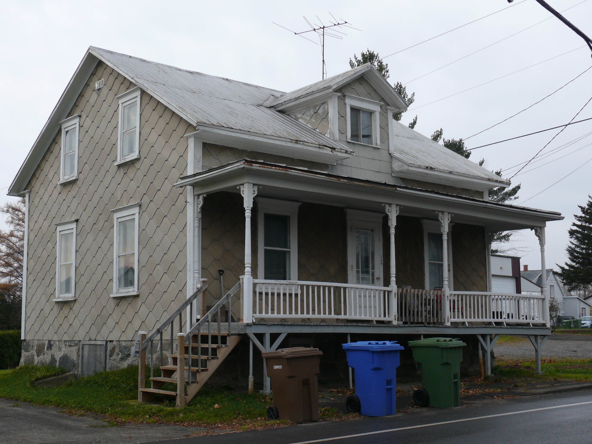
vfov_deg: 31.5
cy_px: 222
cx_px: 296
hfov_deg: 41.2
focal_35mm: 46
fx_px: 787
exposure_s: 1/200
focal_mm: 9.7
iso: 100
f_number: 4.5
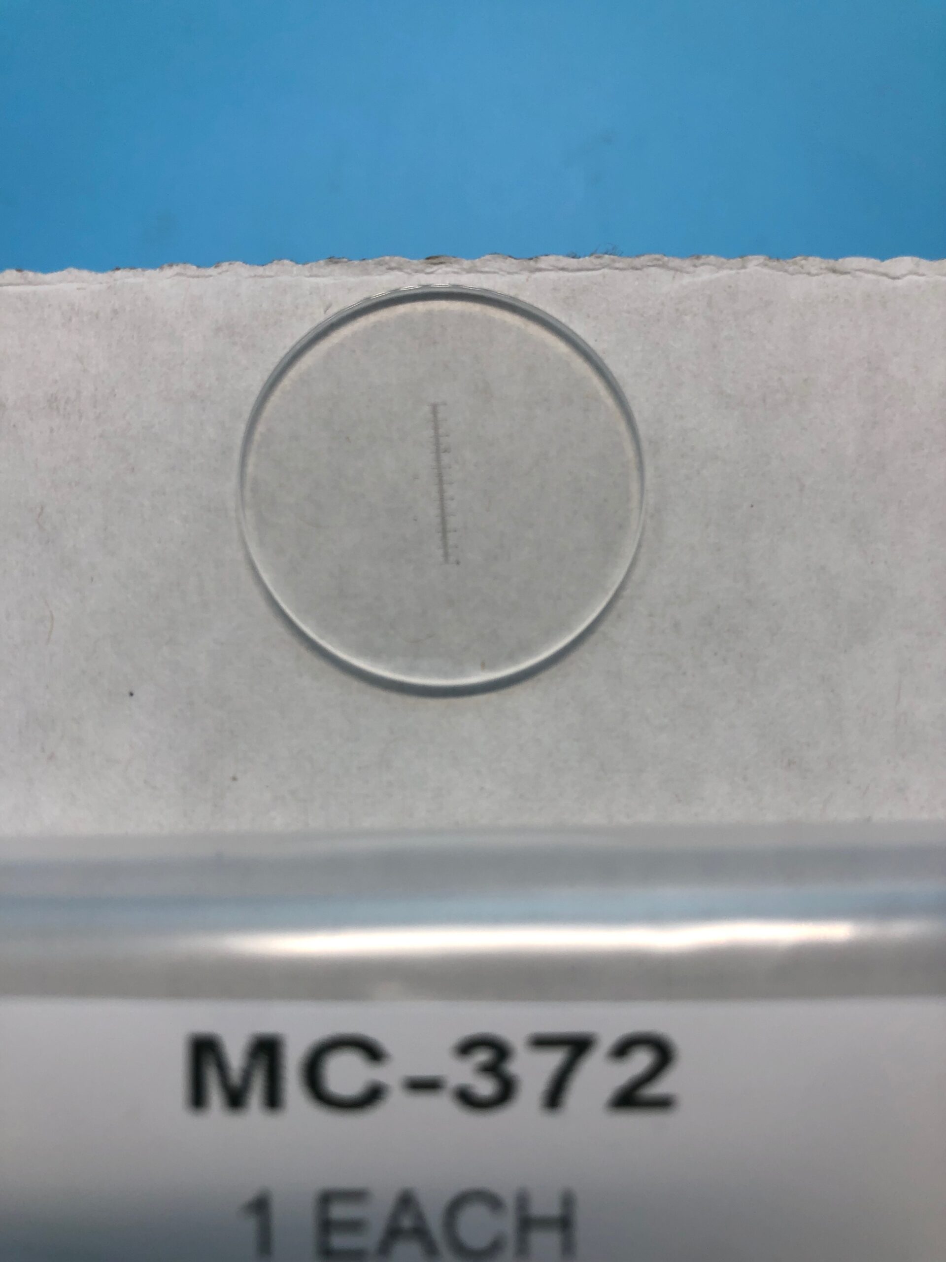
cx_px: 473
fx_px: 1057
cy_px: 631
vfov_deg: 61.7
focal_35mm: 29
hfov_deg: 48.2
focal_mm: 3.99
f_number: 1.8
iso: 20
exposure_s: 1/122
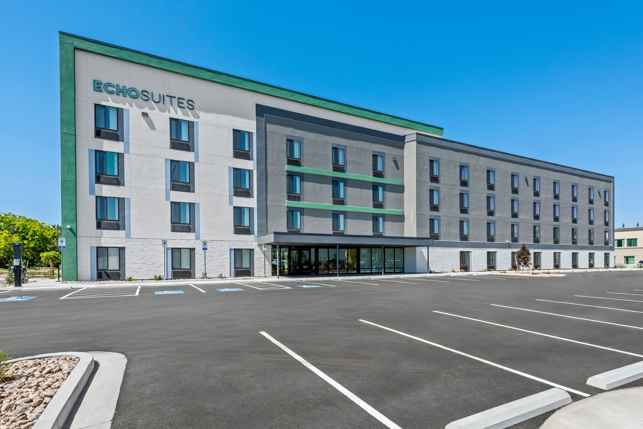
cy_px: 214
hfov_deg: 104.3
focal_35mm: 14
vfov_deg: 81.2
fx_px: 250
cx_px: 322
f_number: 8
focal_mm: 14
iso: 250
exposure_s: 1/400
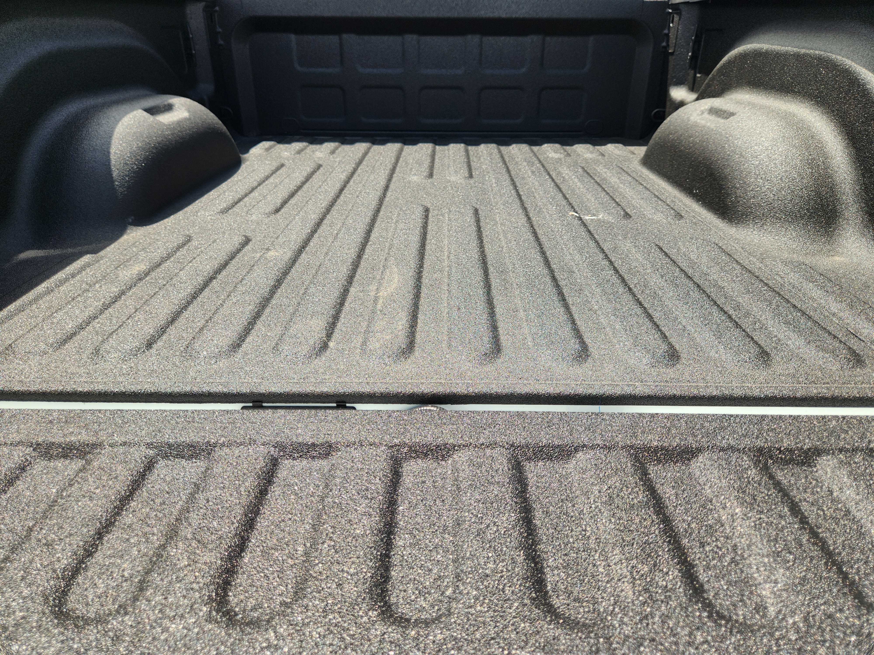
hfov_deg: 73.9
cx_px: 437
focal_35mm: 23
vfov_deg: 58.9
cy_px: 328
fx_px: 581
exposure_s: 1/777
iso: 20
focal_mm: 5.4
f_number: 1.8
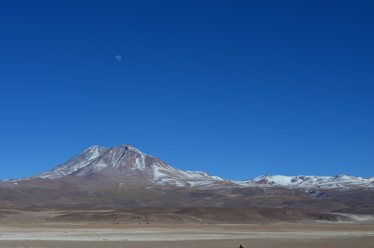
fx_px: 684
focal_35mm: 66
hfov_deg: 30.6
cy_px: 124
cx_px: 187
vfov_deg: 20.5
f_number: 11
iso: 180
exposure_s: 1/500
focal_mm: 44
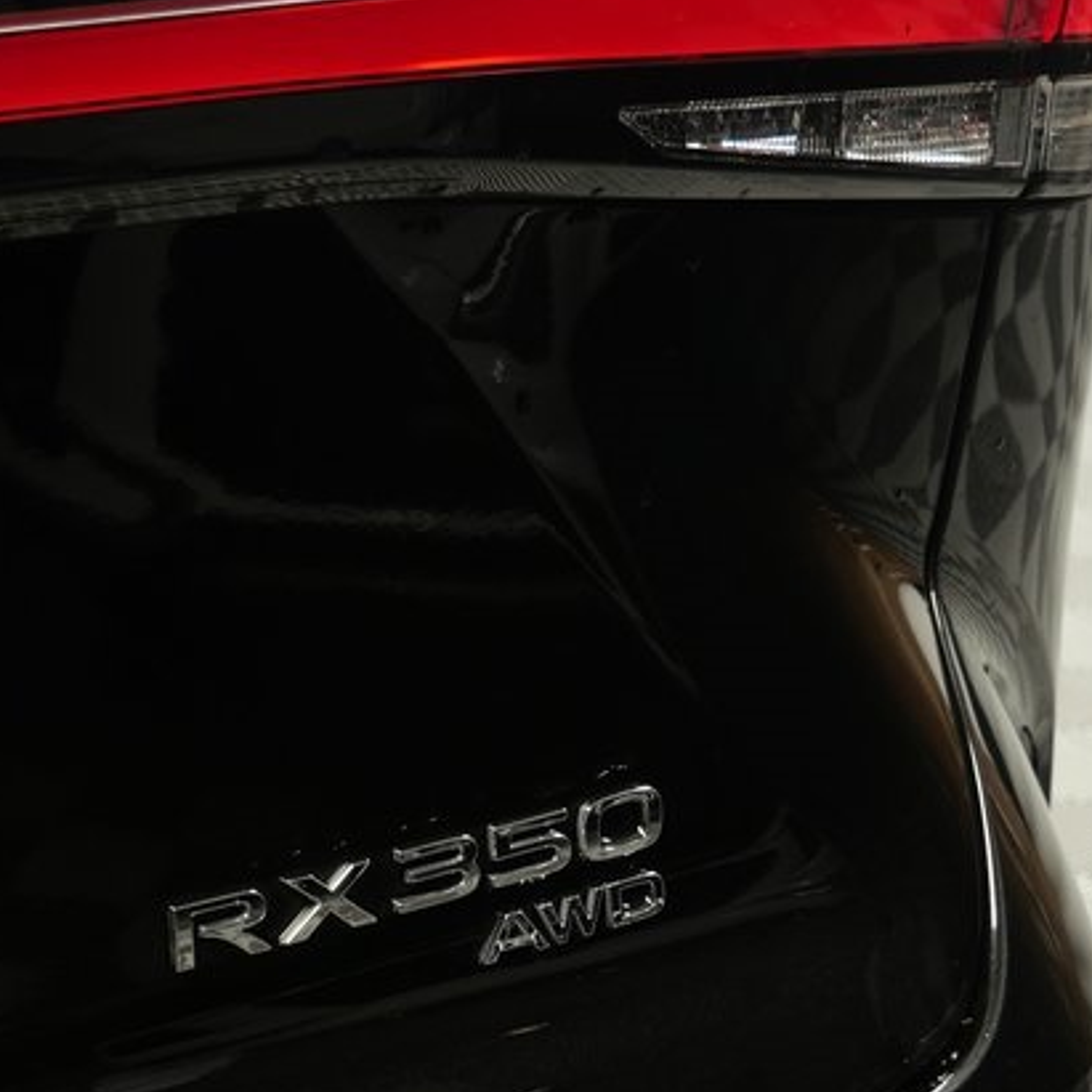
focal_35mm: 88
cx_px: 449
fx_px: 3141
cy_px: 893
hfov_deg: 19.7
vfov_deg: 19.5
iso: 250
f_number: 4.1
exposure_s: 1/200
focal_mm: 20
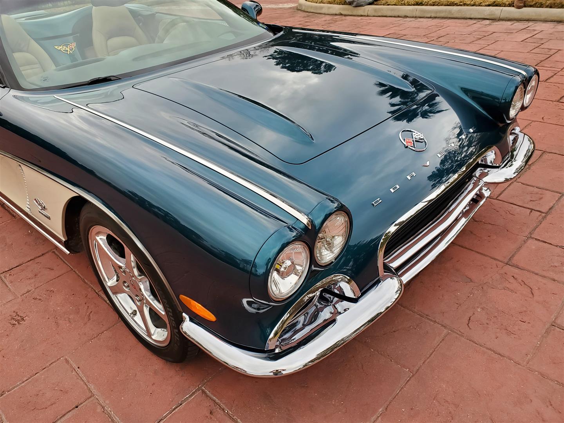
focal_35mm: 26
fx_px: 424
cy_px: 212
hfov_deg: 67.3
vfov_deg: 53.1
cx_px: 282
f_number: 2.4
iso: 64
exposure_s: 1/120
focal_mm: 4.3
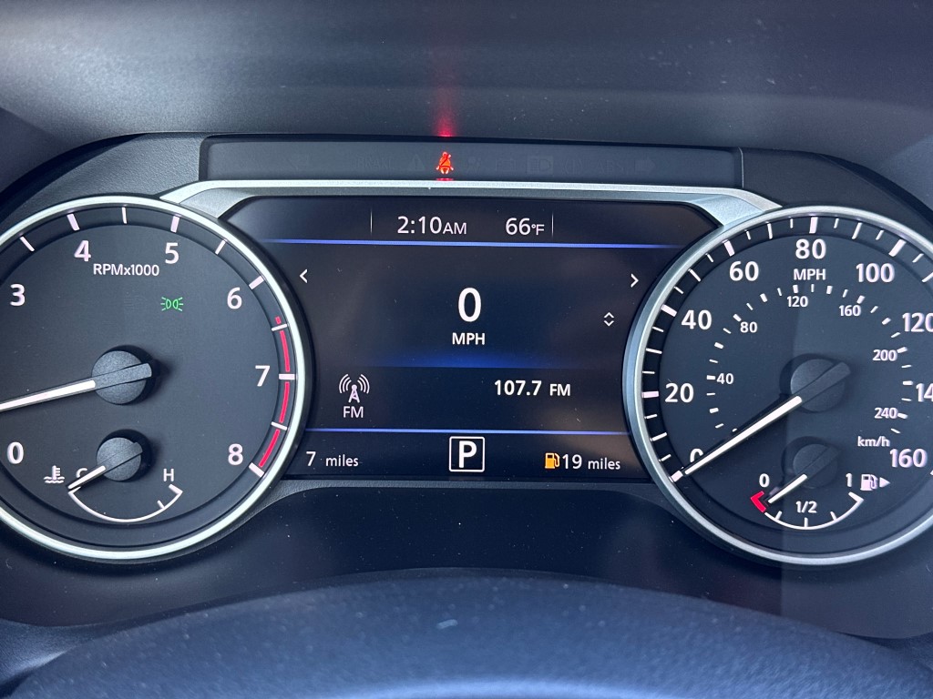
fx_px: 1294
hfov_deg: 39.7
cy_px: 350
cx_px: 466
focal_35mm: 48
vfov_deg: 30.3
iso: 125
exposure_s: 1/60
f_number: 1.78
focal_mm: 6.86
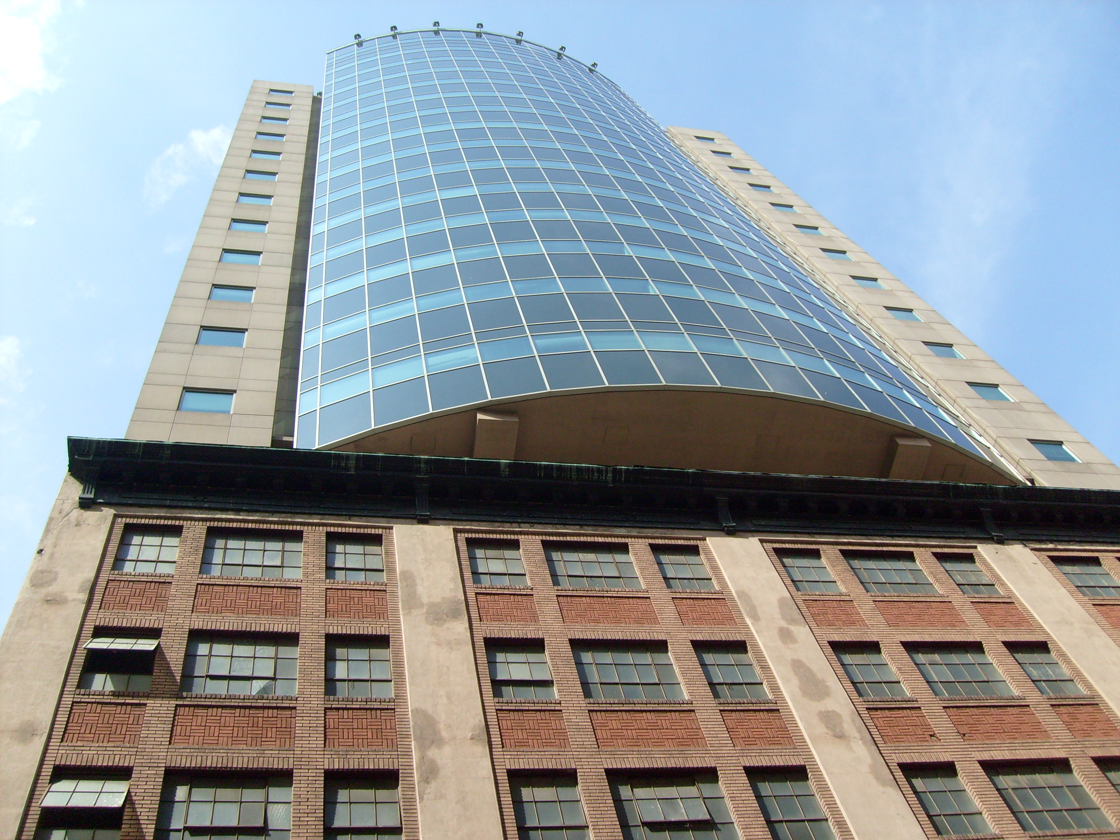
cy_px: 420
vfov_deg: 40.7
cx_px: 560
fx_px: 1132
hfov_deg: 52.6
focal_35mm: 35
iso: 80
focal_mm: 5.8
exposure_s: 1/250
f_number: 7.1
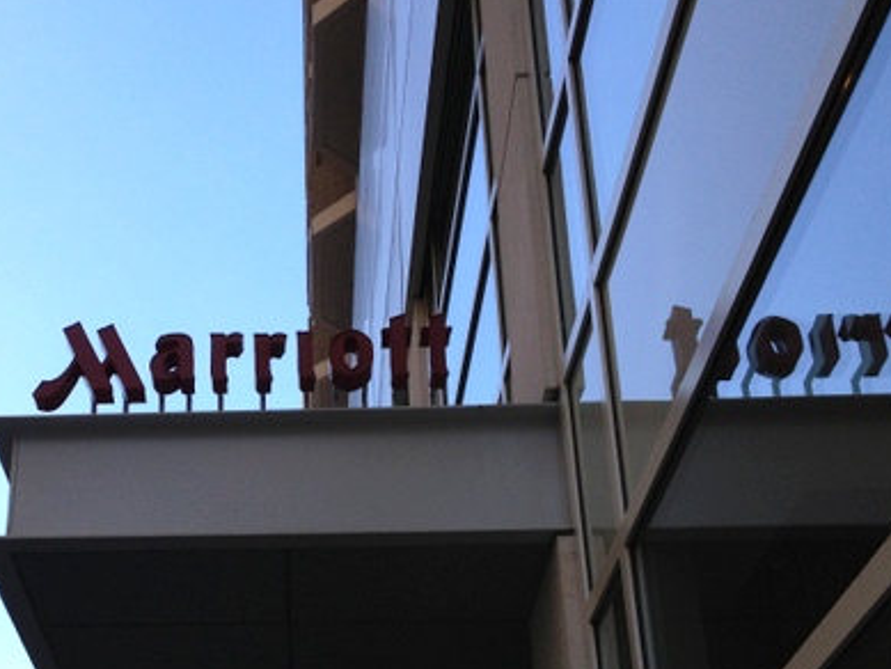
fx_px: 1622
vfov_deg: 23.0
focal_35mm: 63
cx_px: 167
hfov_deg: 29.9
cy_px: 514
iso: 50
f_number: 2.4
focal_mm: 4.28
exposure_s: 1/649
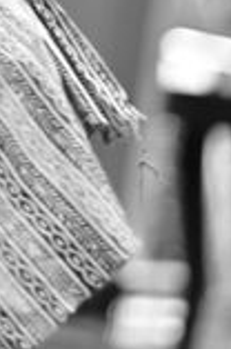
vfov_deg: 6.3
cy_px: -393
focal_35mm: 319
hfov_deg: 4.2
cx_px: -280
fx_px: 3084
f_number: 1.8
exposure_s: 1/1000
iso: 3600
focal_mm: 50
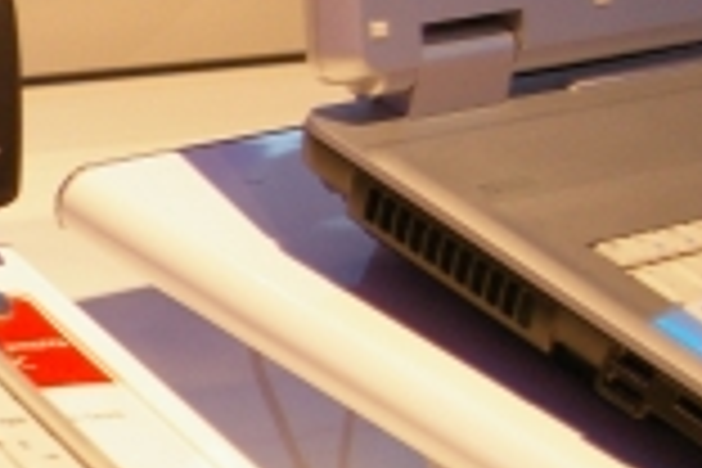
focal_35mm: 162
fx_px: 3159
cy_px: 194
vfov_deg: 8.5
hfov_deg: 11.6
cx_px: -626
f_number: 5.6
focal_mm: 28
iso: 800
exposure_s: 1/45
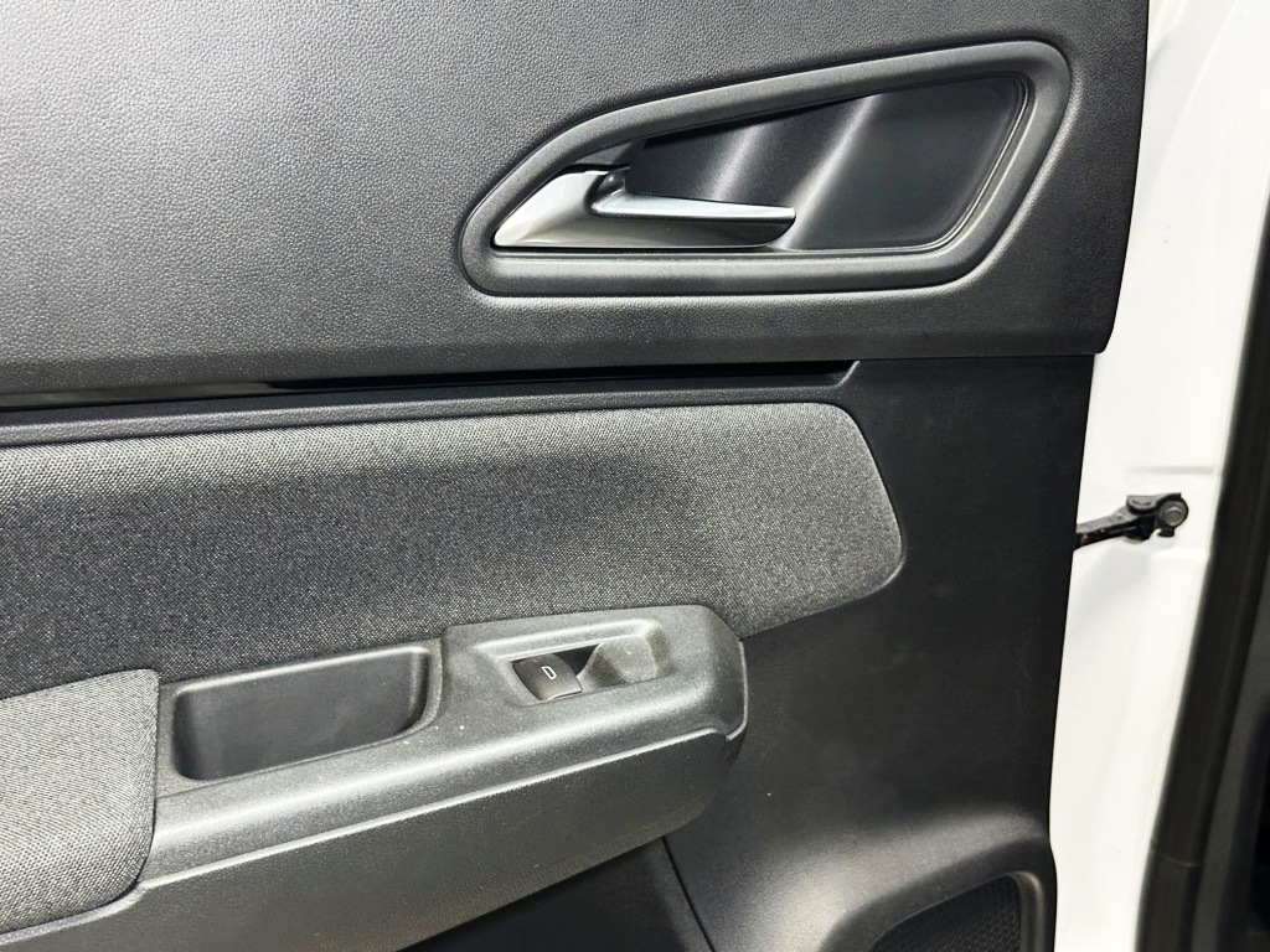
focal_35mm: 48
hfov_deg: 39.7
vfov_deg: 30.3
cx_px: 635
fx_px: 1761
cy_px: 476
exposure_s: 1/30
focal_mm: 6.86
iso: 640
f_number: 1.78
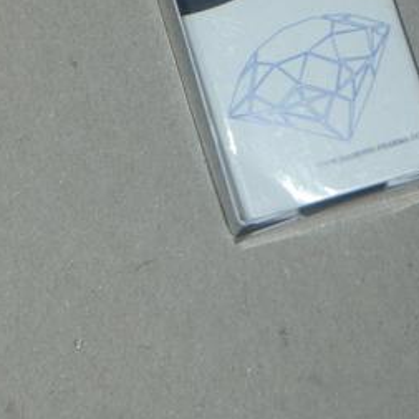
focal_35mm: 226
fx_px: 3095
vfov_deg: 7.7
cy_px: 85
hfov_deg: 7.7
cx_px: 12
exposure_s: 1/120
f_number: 5
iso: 50
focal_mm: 17.4
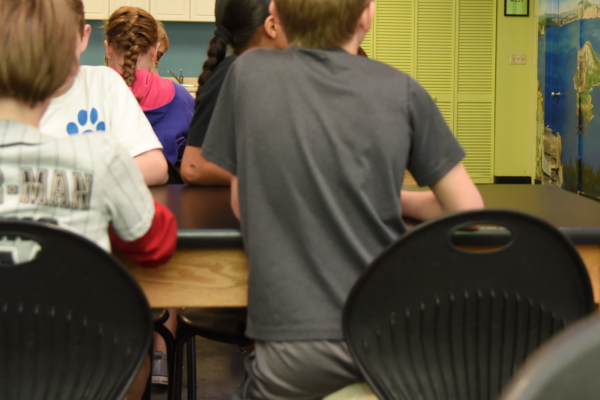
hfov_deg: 27.7
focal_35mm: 73
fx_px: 1217
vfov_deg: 18.5
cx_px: 346
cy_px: 92
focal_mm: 40
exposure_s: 1/160
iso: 2000
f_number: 4.5
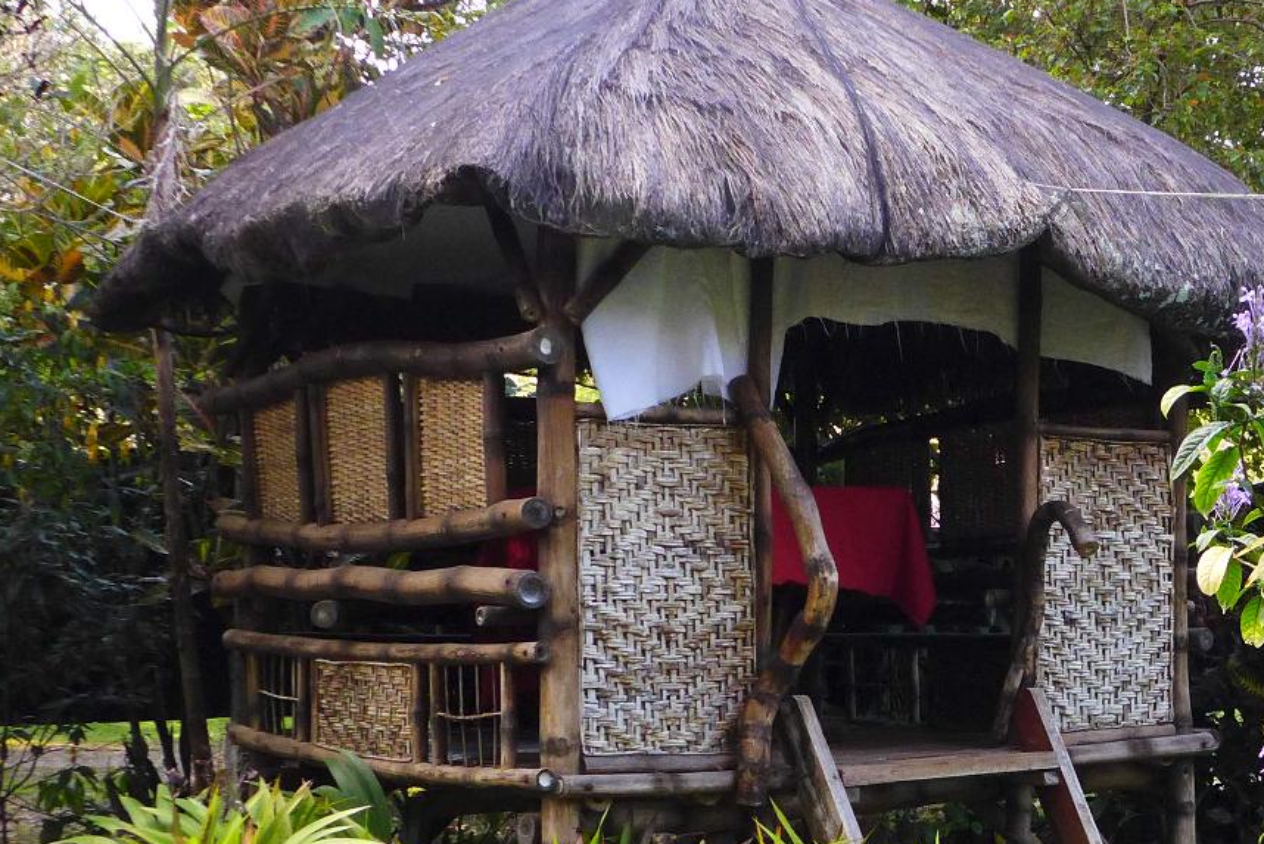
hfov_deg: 29.5
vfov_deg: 20.4
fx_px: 2318
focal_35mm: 66
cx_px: 1078
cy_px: 679
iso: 400
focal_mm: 5.9
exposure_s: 1/30
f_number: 2.8
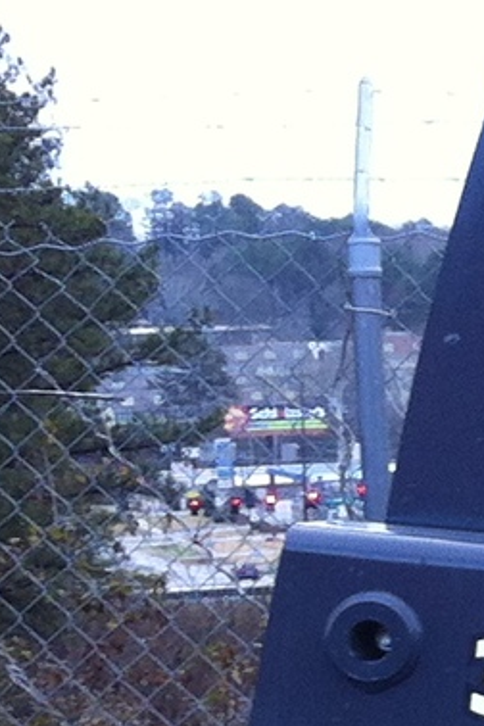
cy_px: 818
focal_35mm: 197
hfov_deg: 6.3
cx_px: 1515
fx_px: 3973
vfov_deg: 10.3
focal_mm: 3.85
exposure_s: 1/134
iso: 80
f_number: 2.8
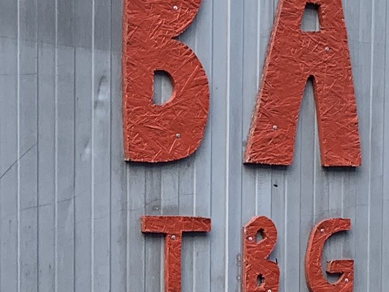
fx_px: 1777
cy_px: 345
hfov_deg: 12.5
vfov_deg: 9.3
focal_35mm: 158
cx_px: 238
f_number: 1.8
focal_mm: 4.25
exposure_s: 1/567
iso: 25
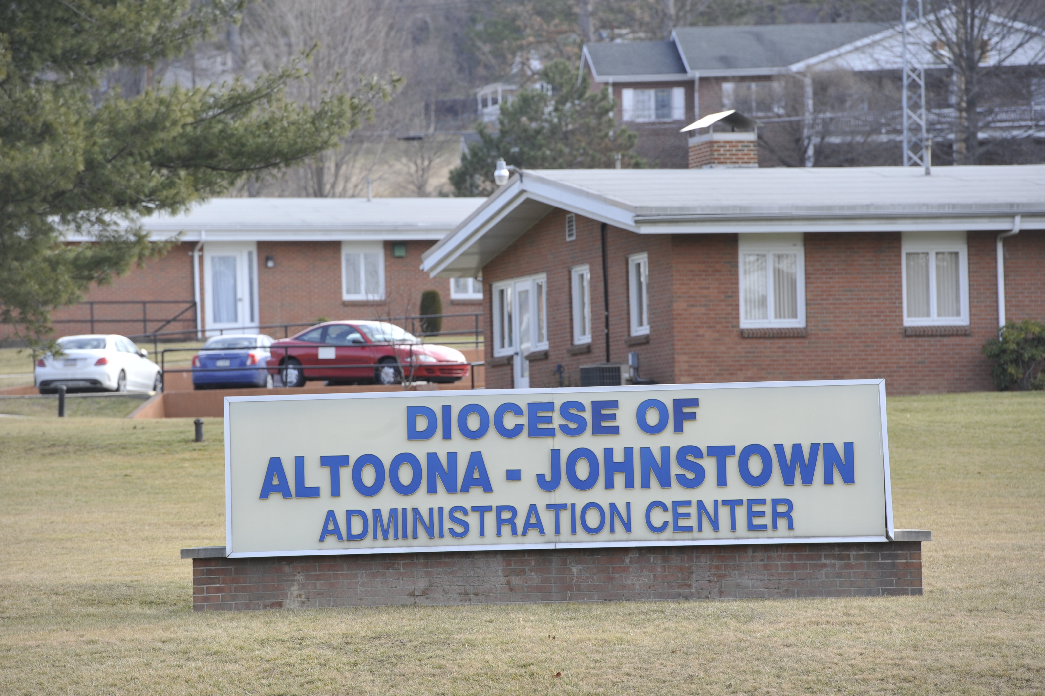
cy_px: 348
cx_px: 522
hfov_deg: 10.3
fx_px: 5803
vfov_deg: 6.9
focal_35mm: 200
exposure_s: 1/500
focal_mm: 200
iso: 500
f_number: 5.6
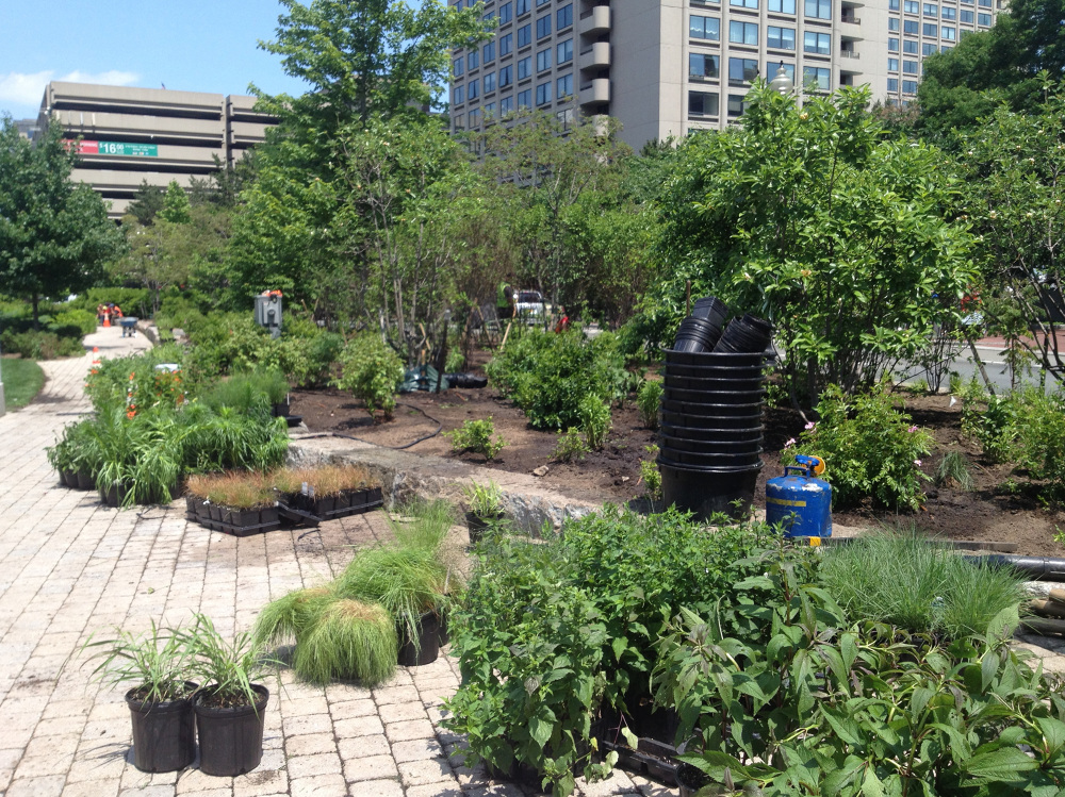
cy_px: 398
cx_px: 532
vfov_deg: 40.7
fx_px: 1076
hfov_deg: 52.6
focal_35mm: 35
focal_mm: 4.28
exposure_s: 1/1042
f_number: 2.4
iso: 50
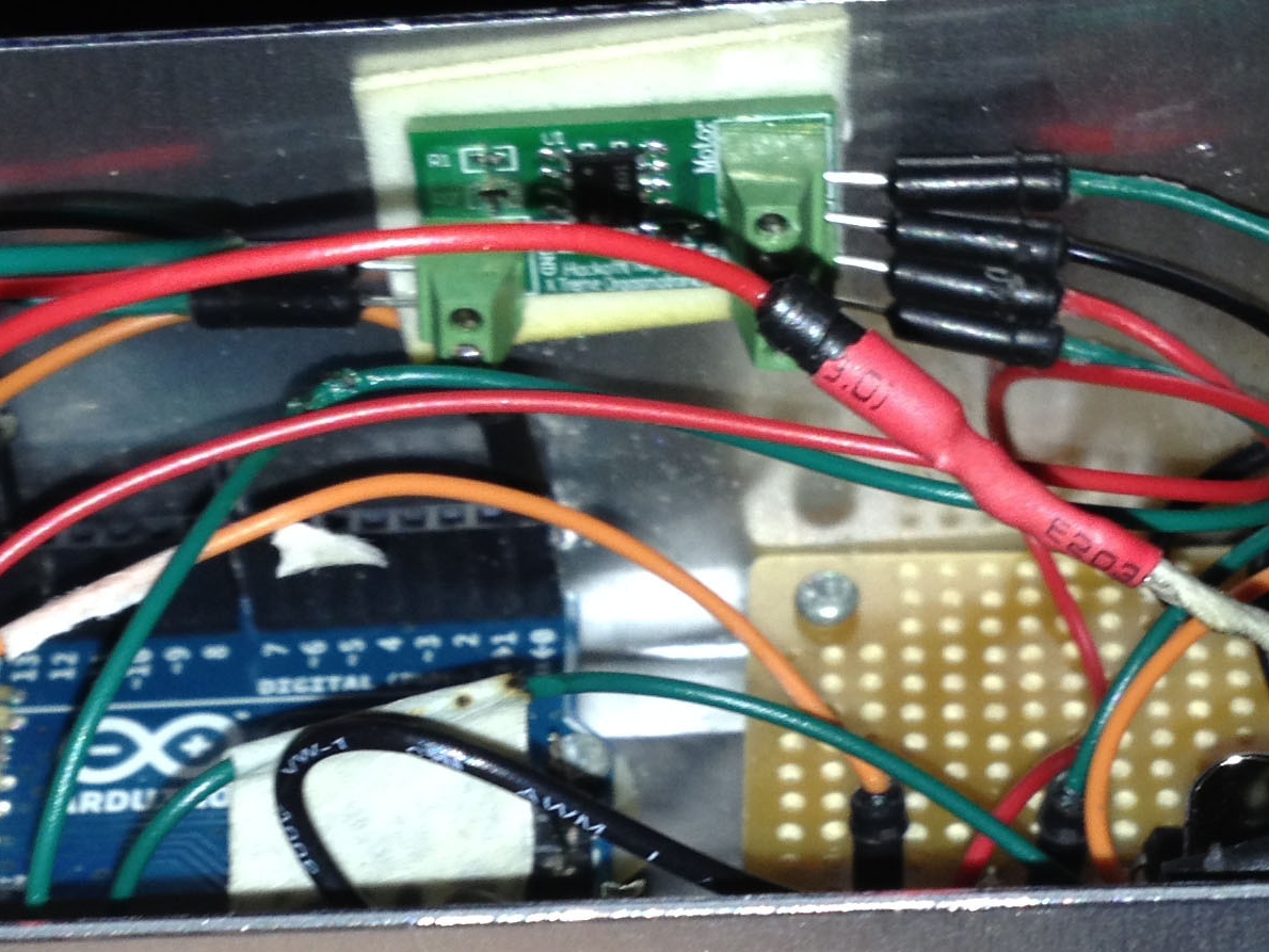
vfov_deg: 15.3
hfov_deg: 20.4
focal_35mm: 96
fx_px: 3520
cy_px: 793
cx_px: 557
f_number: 2.4
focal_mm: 4.28
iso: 50
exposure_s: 1/56
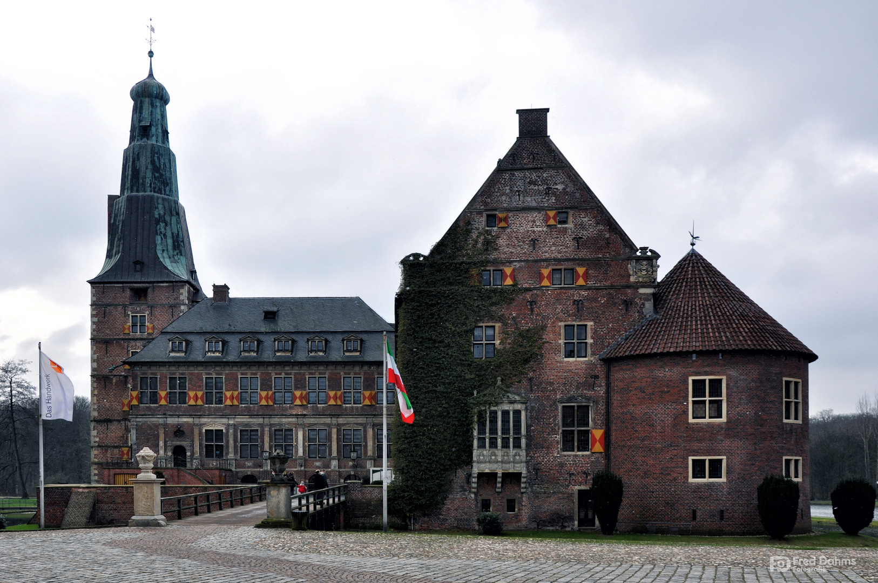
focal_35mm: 33
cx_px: 439
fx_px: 804
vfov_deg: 39.9
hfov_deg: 57.3
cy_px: 292
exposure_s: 1/200
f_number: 7.1
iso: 200
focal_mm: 22
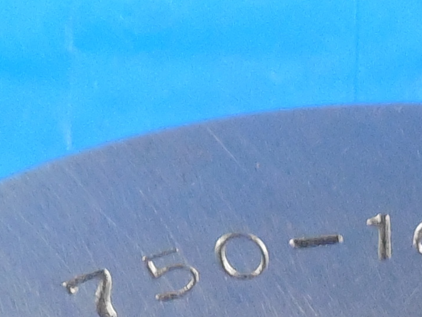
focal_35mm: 160
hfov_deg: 12.2
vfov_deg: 8.0
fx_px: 1951
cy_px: 926
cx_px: 391
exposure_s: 1/30
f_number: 3.3
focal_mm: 4.5
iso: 320
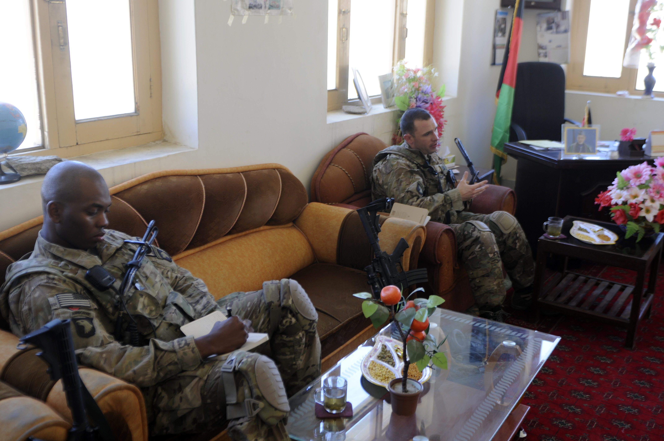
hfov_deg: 53.2
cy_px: 220
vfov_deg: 36.8
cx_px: 332
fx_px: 663
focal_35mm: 36
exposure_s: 1/80
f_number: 3.2
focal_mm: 24
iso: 200
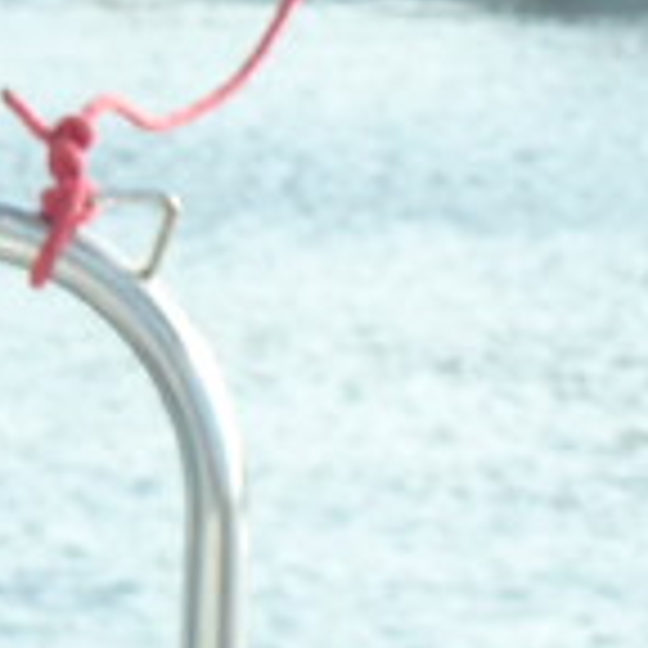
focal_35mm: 564
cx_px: -1107
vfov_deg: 3.1
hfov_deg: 3.1
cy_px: -918
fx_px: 11945
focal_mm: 14.7
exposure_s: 1/125
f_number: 4.3
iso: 80
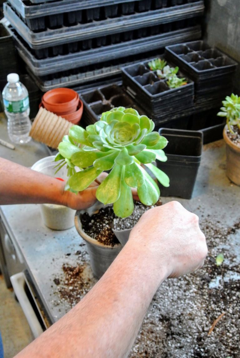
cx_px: 120
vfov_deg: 40.3
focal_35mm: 49
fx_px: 488
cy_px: 179
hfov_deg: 27.6
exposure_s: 1/30
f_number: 4.5
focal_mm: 18.2
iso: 800
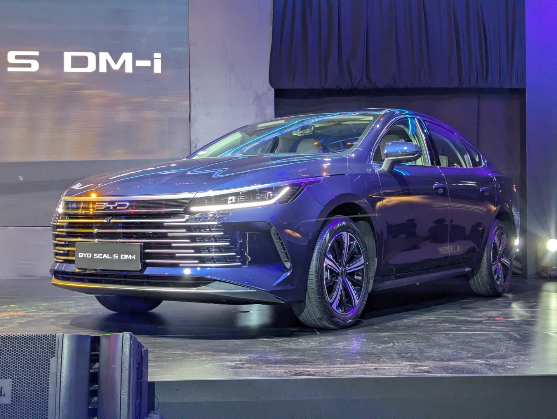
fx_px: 774
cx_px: 278
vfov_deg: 30.3
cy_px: 210
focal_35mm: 48
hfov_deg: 39.6
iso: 229
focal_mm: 6.81
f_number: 1.85
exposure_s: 1/117
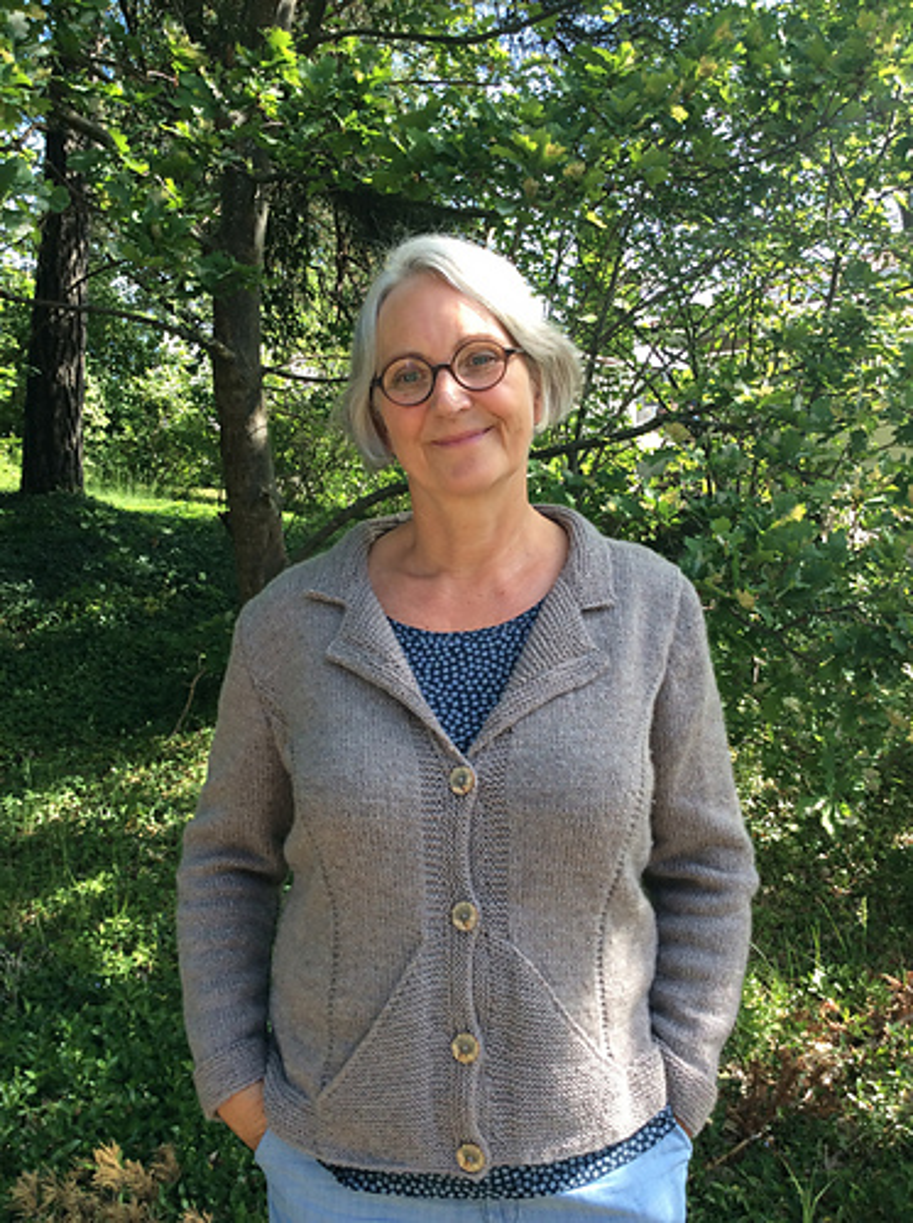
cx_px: 456
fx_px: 1129
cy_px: 612
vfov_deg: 56.9
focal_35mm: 32
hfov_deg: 44.0
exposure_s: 1/243
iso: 32
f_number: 2.4
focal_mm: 3.3
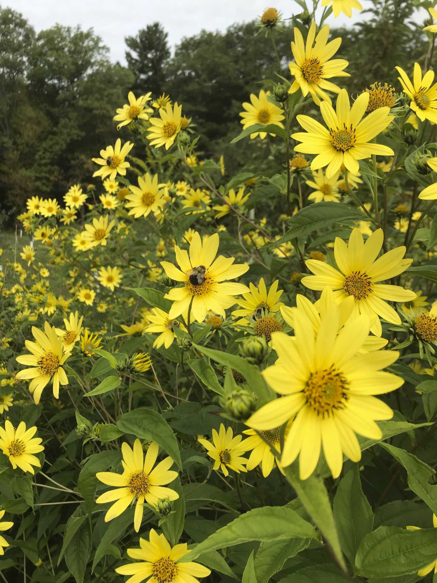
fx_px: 471
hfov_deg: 49.7
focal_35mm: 28
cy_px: 292
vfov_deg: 63.4
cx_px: 218
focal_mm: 3.99
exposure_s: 1/1114
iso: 20
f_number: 1.8
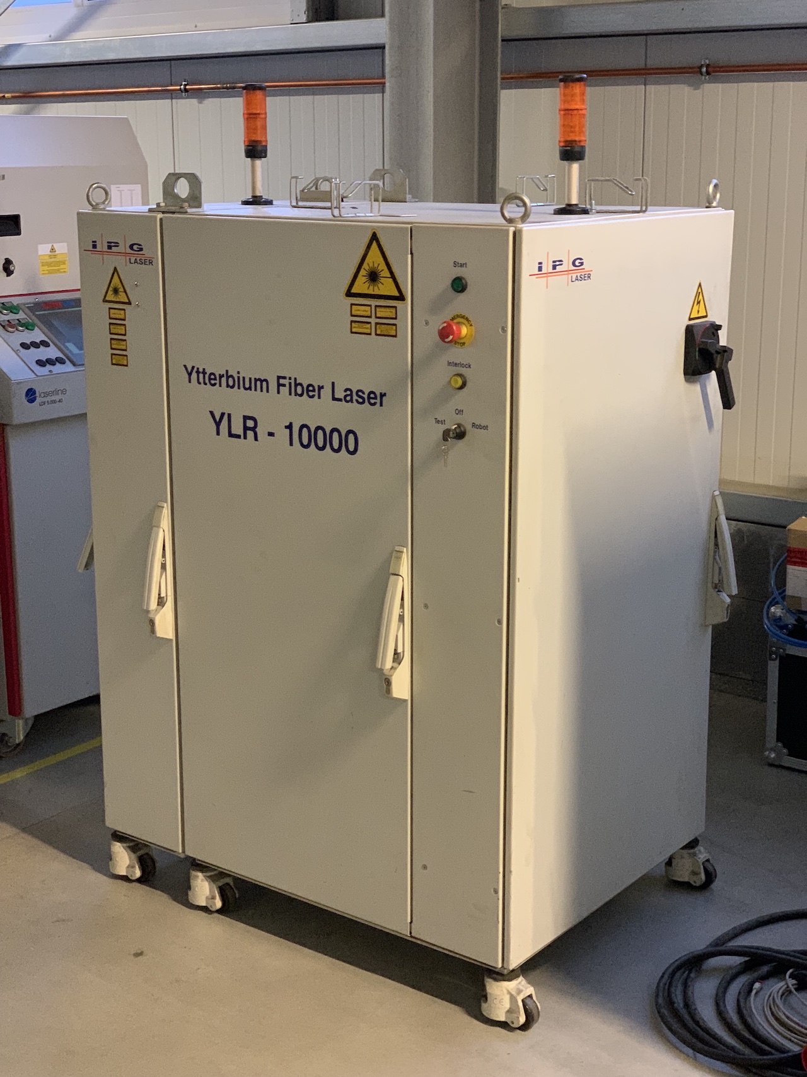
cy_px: 538
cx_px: 404
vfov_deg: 36.8
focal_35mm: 52
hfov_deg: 28.0
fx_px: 1617
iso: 500
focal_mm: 6
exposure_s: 1/33
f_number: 2.4
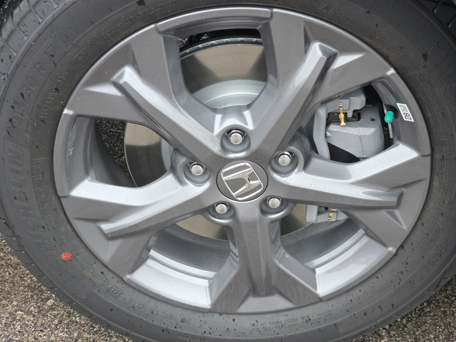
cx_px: 228
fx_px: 909
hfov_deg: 28.2
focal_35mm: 69
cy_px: 171
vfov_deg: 21.3
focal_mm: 7.9
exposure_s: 1/120
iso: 64
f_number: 2.4
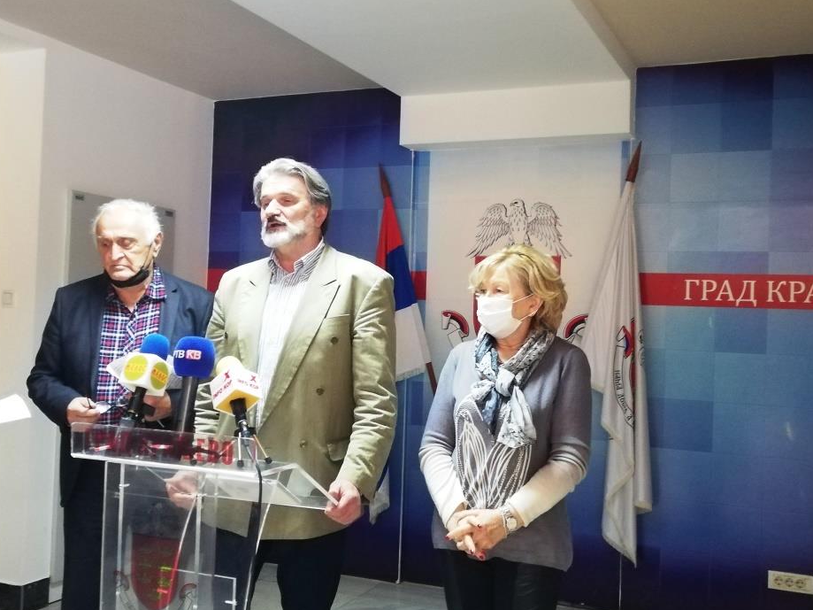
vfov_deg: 36.8
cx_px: 411
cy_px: 295
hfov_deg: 47.9
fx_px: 916
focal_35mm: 39
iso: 500
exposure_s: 1/20
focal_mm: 3.81
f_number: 2.2
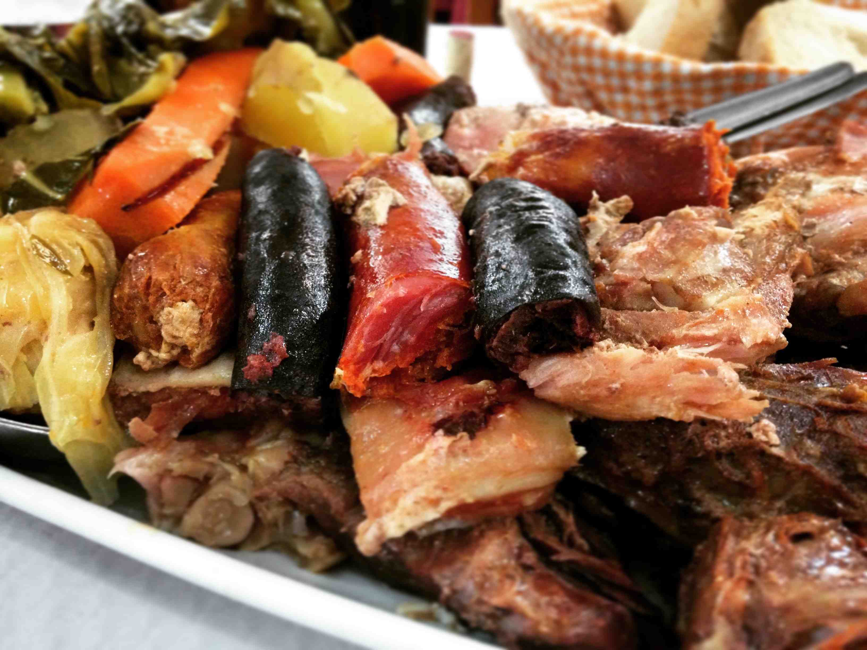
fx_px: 827
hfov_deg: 55.4
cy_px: 325
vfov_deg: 42.9
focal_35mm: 33
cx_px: 434
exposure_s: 1/17
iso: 400
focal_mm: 4.12
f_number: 2.4
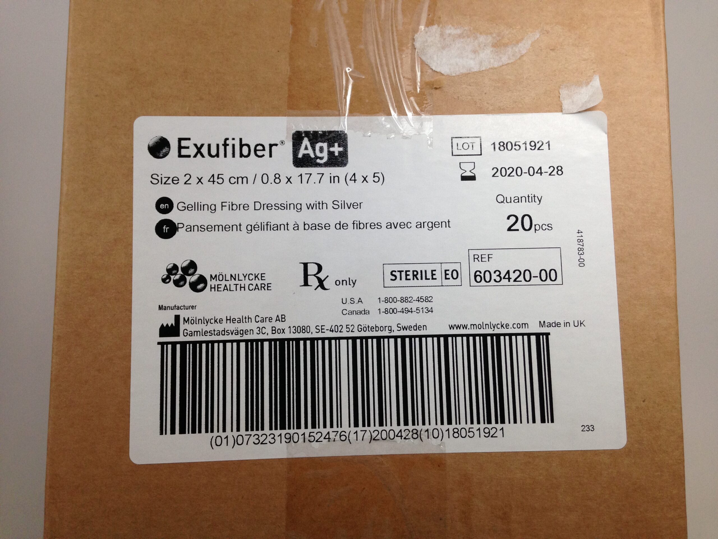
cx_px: 359
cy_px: 270
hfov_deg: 55.4
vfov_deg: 42.9
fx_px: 684
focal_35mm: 33
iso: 80
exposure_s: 1/120
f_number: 2.4
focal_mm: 4.12
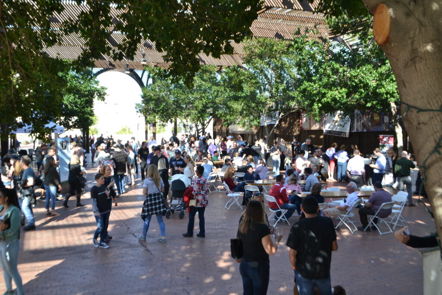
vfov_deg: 36.9
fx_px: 442
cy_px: 148
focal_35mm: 36
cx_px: 221
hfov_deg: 53.1
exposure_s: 1/30
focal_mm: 24
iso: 220
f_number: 8
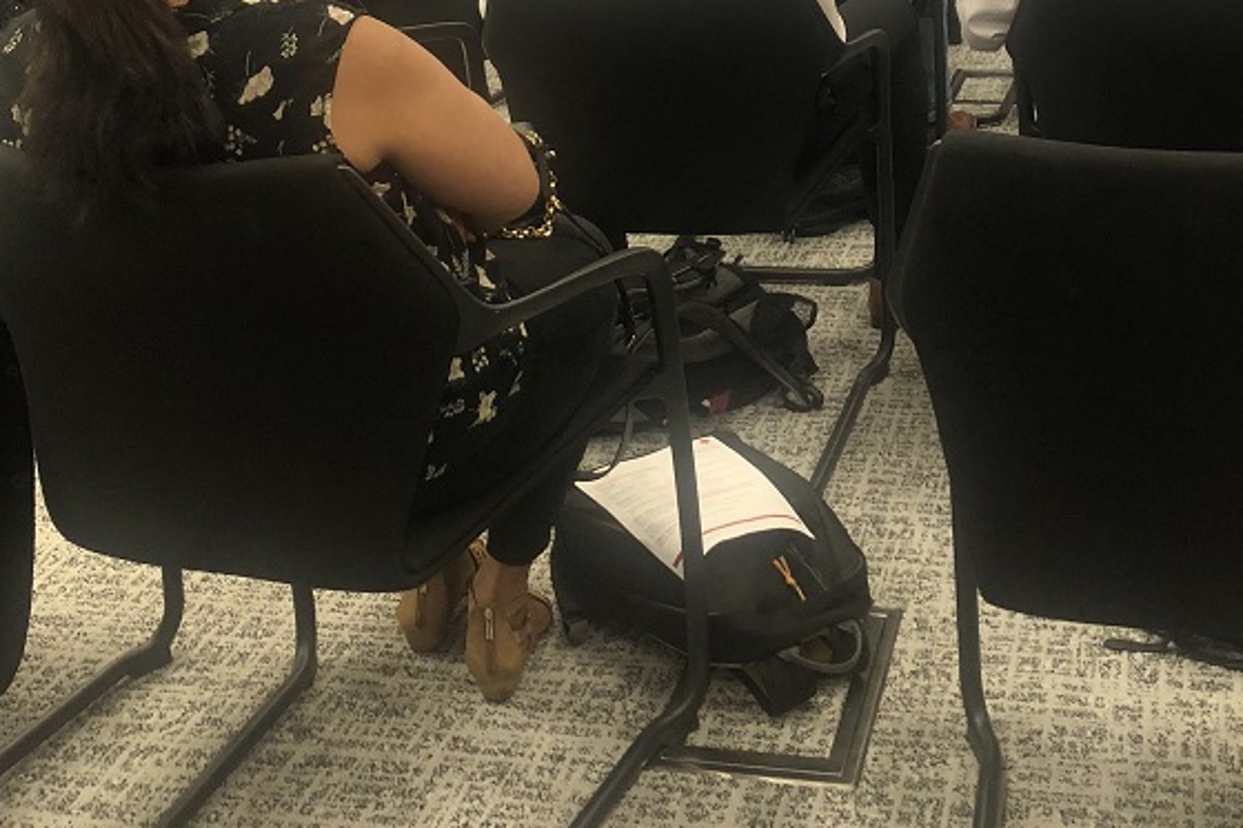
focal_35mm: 52
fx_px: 1795
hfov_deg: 38.0
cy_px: 4
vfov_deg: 24.8
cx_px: 777
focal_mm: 3.99
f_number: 1.8
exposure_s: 1/33
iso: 40
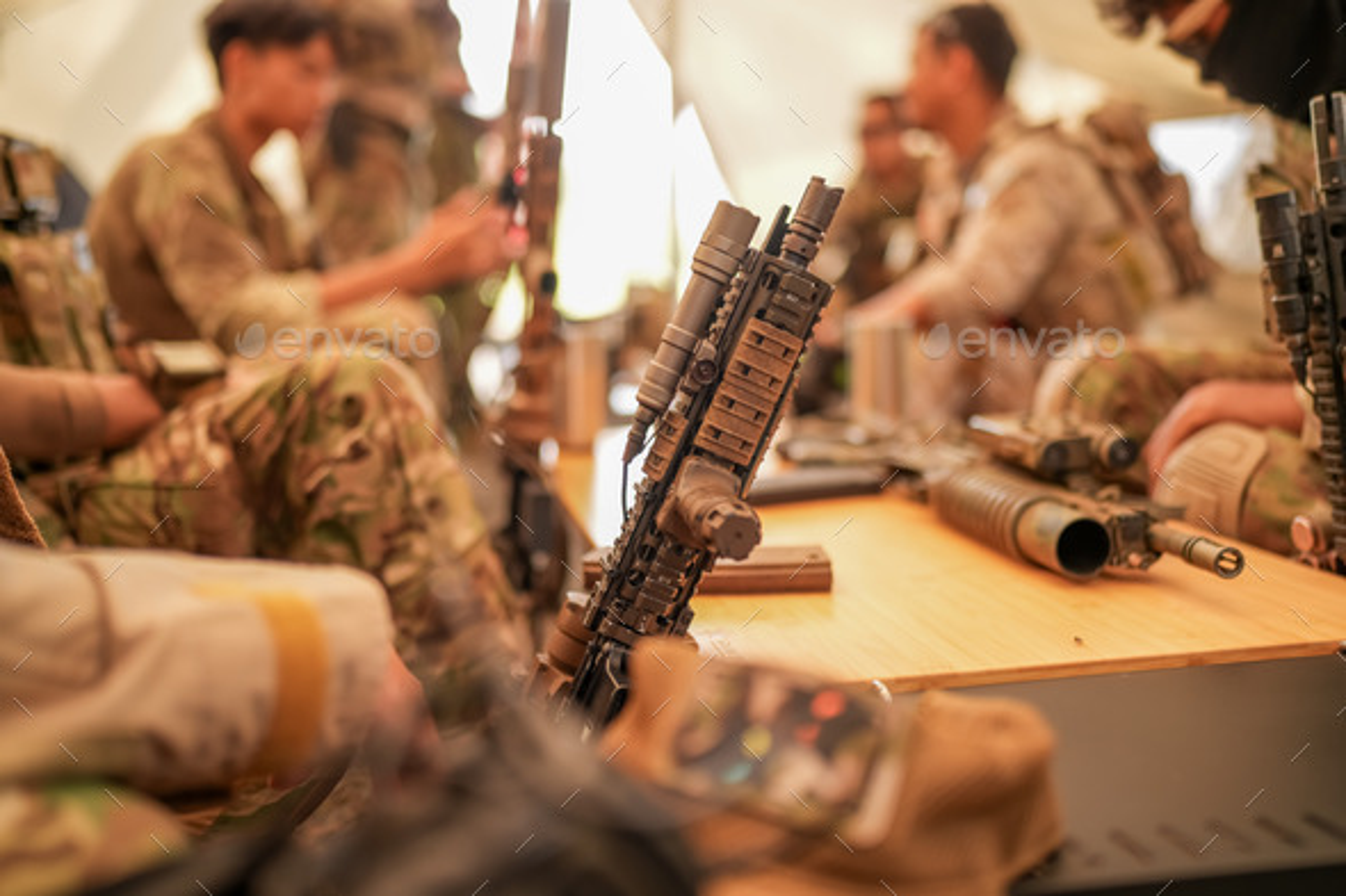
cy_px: 448
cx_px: 673
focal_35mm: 35
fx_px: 1308
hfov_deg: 54.4
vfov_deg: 37.8
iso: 100
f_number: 1.4
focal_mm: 35
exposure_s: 1/151
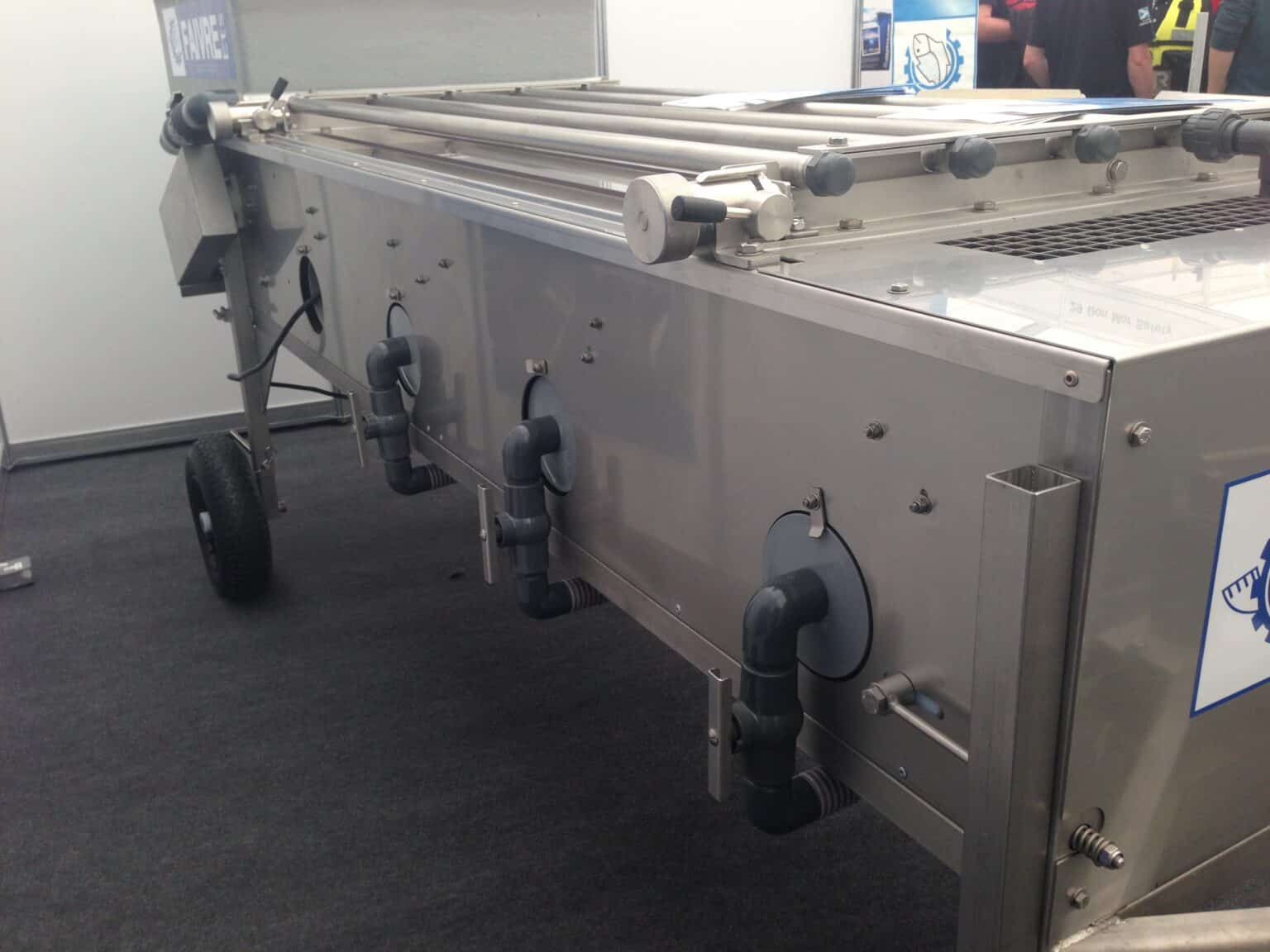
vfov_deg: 42.9
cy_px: 476
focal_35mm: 33
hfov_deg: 55.4
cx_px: 635
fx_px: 1211
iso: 64
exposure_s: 1/60
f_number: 2.4
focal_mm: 4.12
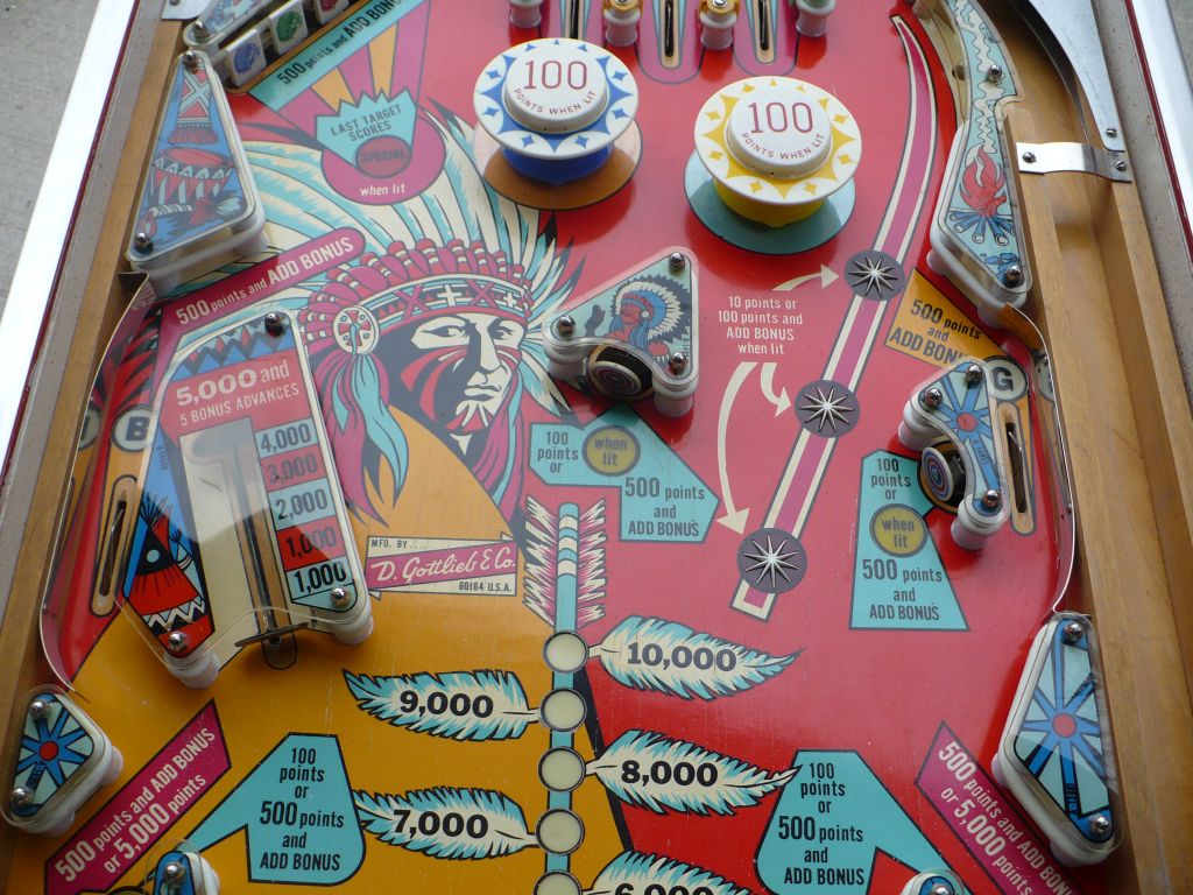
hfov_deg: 50.1
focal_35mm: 37
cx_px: 596
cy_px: 448
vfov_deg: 38.7
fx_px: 1275
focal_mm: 6.1
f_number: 2.8
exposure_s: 1/200
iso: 100
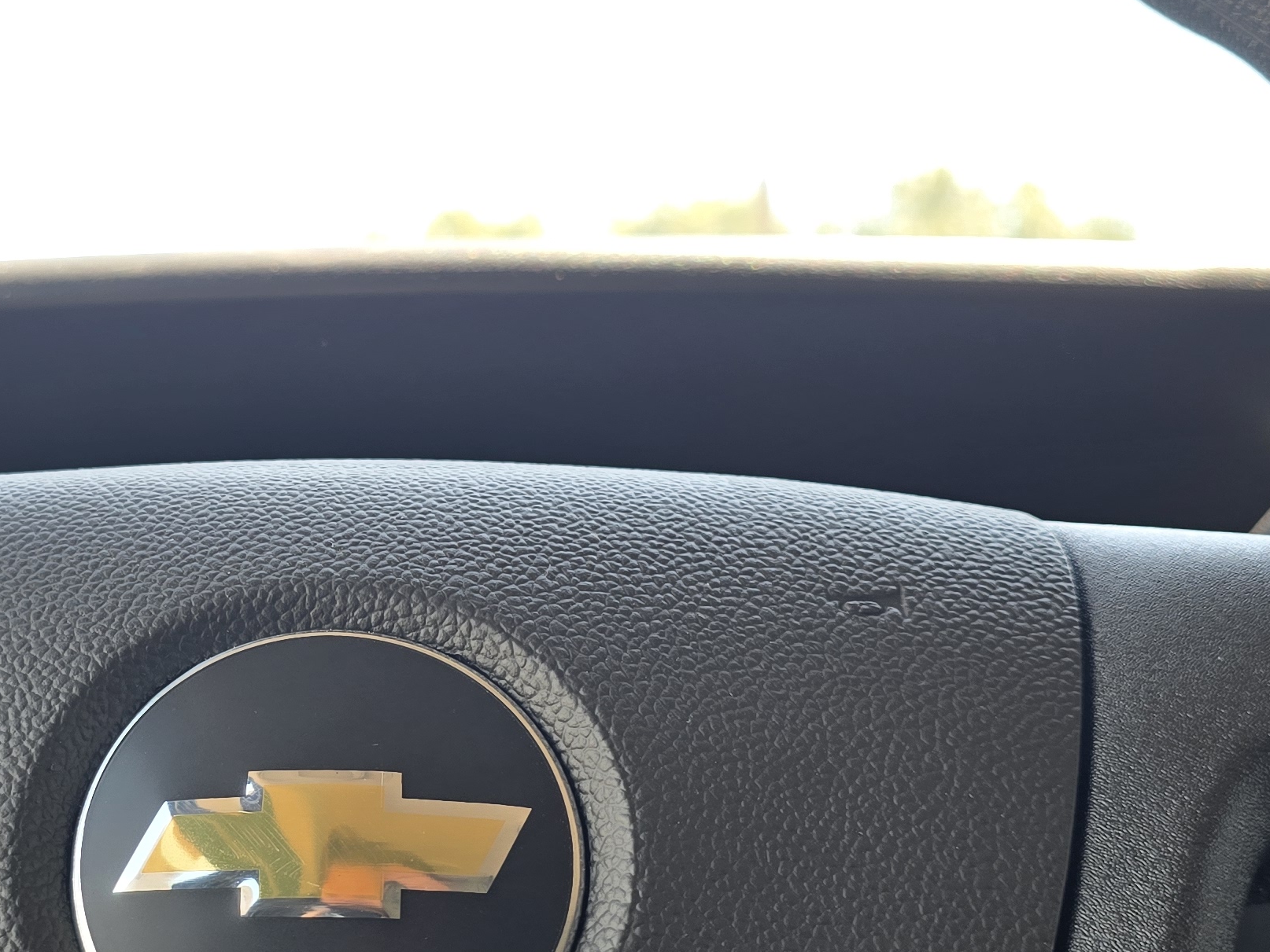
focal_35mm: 57
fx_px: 2092
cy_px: 568
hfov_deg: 33.0
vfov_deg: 25.6
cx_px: 297
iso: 25
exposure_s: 1/120
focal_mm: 6.3
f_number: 1.7
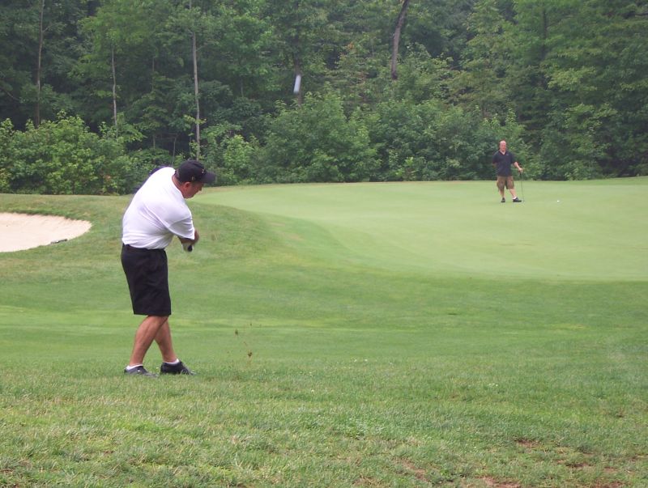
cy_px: 244
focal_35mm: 108
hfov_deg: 18.2
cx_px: 324
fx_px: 2025
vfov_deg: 13.8
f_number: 5.6
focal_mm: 18
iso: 80
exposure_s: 1/125
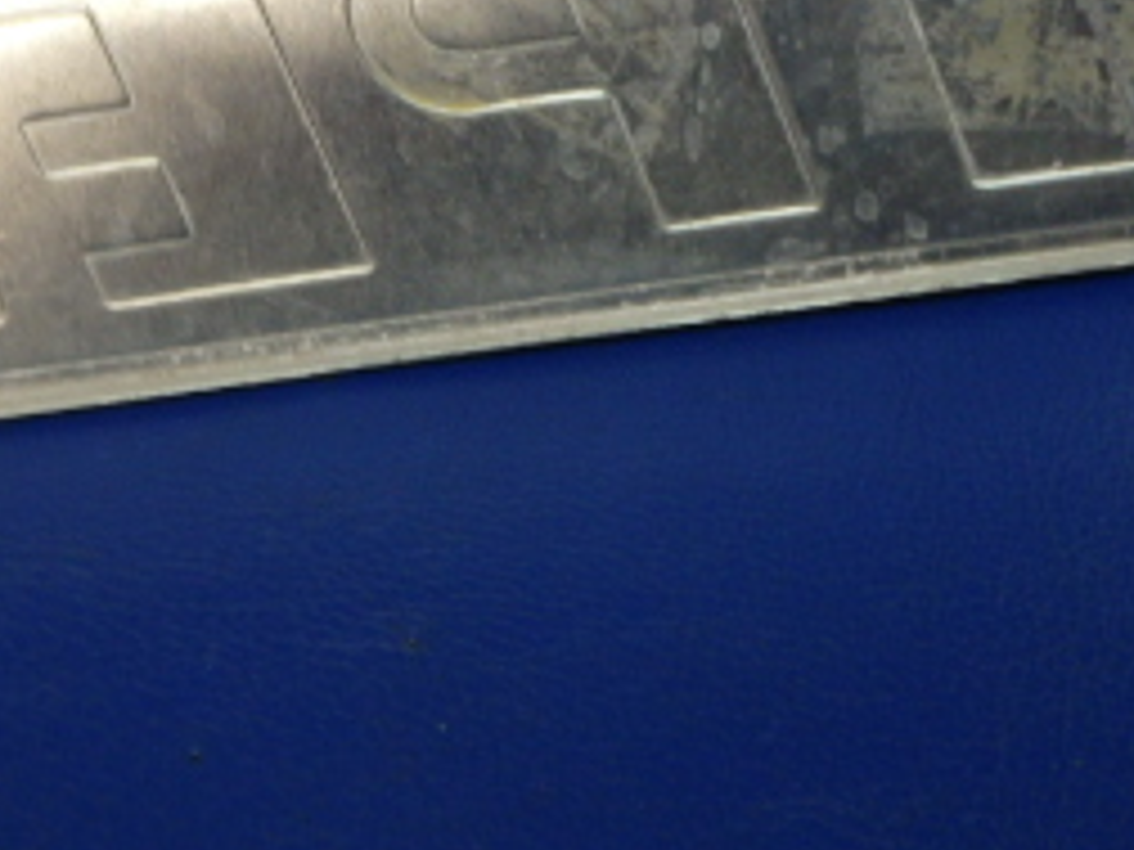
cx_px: 464
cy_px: 315
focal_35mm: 71
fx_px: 2326
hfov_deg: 27.4
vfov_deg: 20.7
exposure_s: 1/30
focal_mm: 5
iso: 250
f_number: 3.9
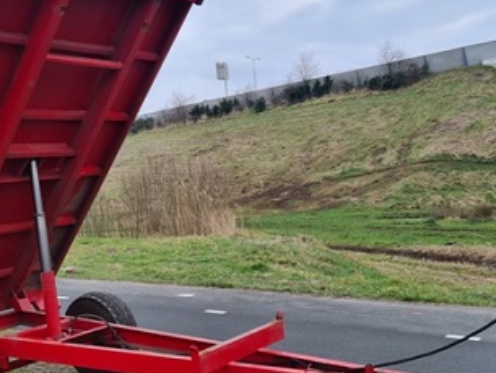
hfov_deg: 40.5
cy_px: 204
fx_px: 659
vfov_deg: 31.5
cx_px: 153
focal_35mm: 46
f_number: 1.8
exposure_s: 1/346
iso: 50
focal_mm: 5.4
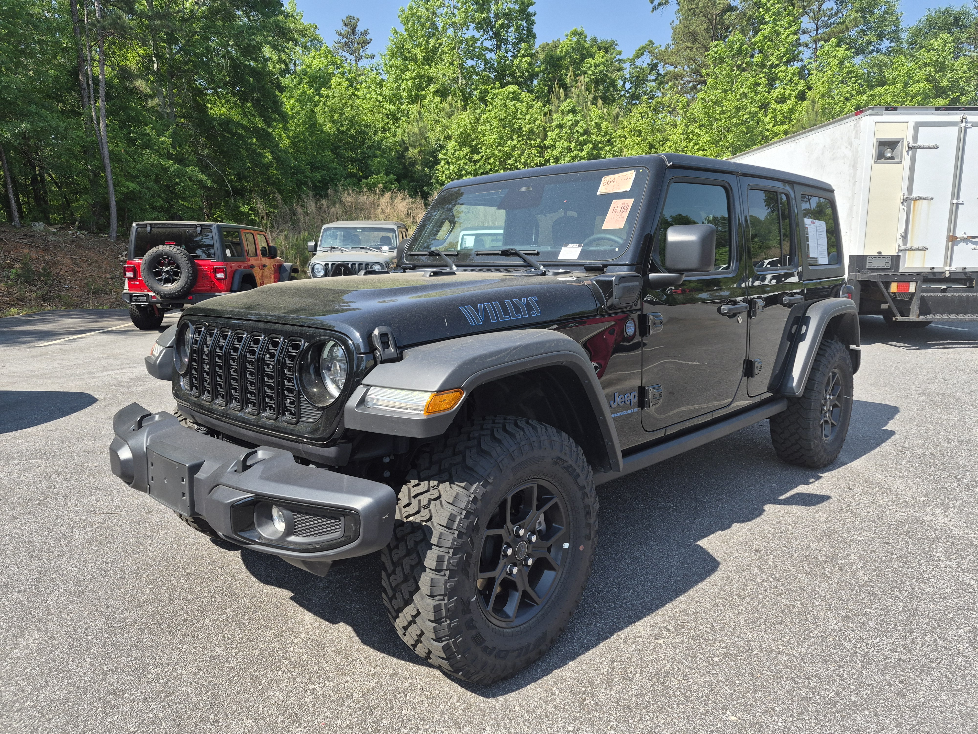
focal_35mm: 23
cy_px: 367
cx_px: 489
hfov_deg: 73.9
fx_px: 650
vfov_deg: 58.9
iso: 80
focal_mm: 5.4
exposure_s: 1/3184
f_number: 1.8
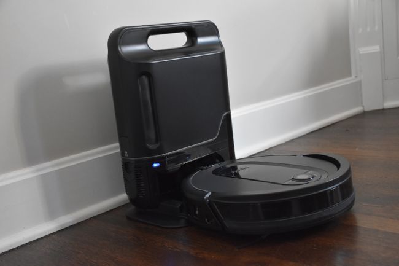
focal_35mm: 48
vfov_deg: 28.1
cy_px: 133
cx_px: 200
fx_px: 532
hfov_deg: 41.1
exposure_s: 1/60
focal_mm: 32
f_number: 4
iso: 2800
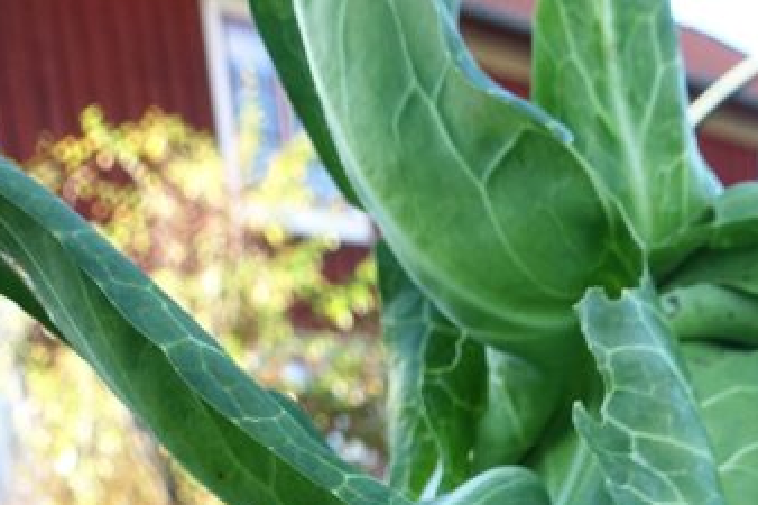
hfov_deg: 27.1
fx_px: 1494
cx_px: 737
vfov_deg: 15.6
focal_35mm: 71
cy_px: 976
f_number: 3.5
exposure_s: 1/80
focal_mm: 8.8
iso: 125
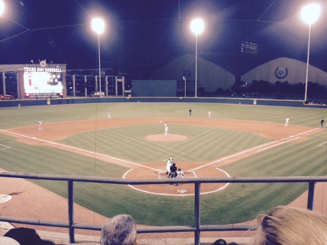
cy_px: 122
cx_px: 164
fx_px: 312
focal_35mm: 33
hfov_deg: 55.4
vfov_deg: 42.9
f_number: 2.4
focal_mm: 4.12
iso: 80
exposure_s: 1/20
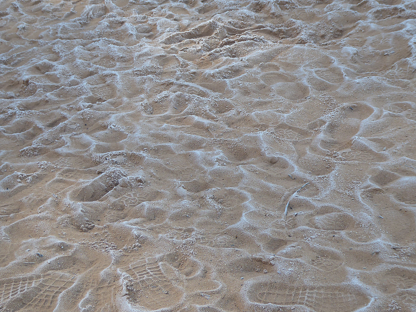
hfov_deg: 24.7
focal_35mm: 79
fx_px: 949
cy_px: 147
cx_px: 206
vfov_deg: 18.7
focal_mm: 11.7
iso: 80
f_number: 4.4
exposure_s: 1/80
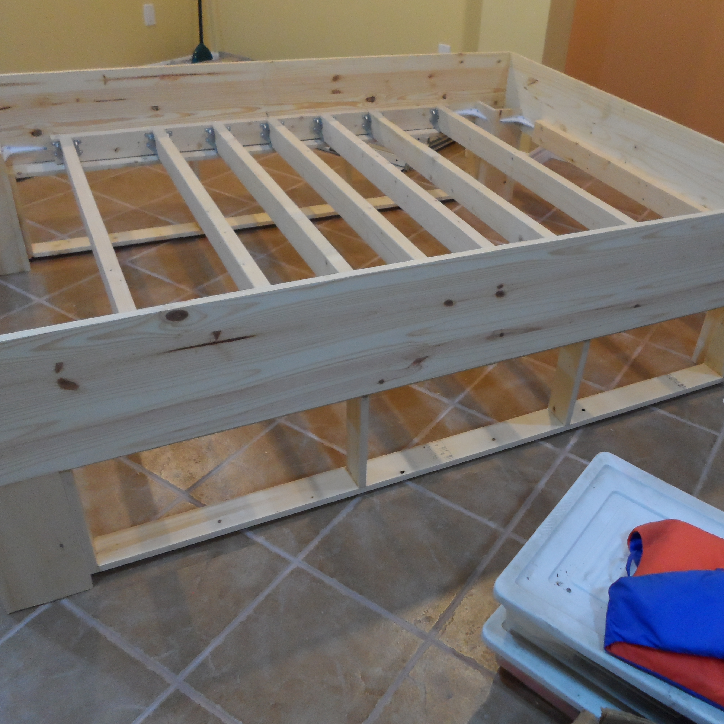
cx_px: 438
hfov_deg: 53.6
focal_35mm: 30
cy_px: 362
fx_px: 710
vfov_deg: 54.0
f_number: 2.5
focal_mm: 4.5
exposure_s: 1/30
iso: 320
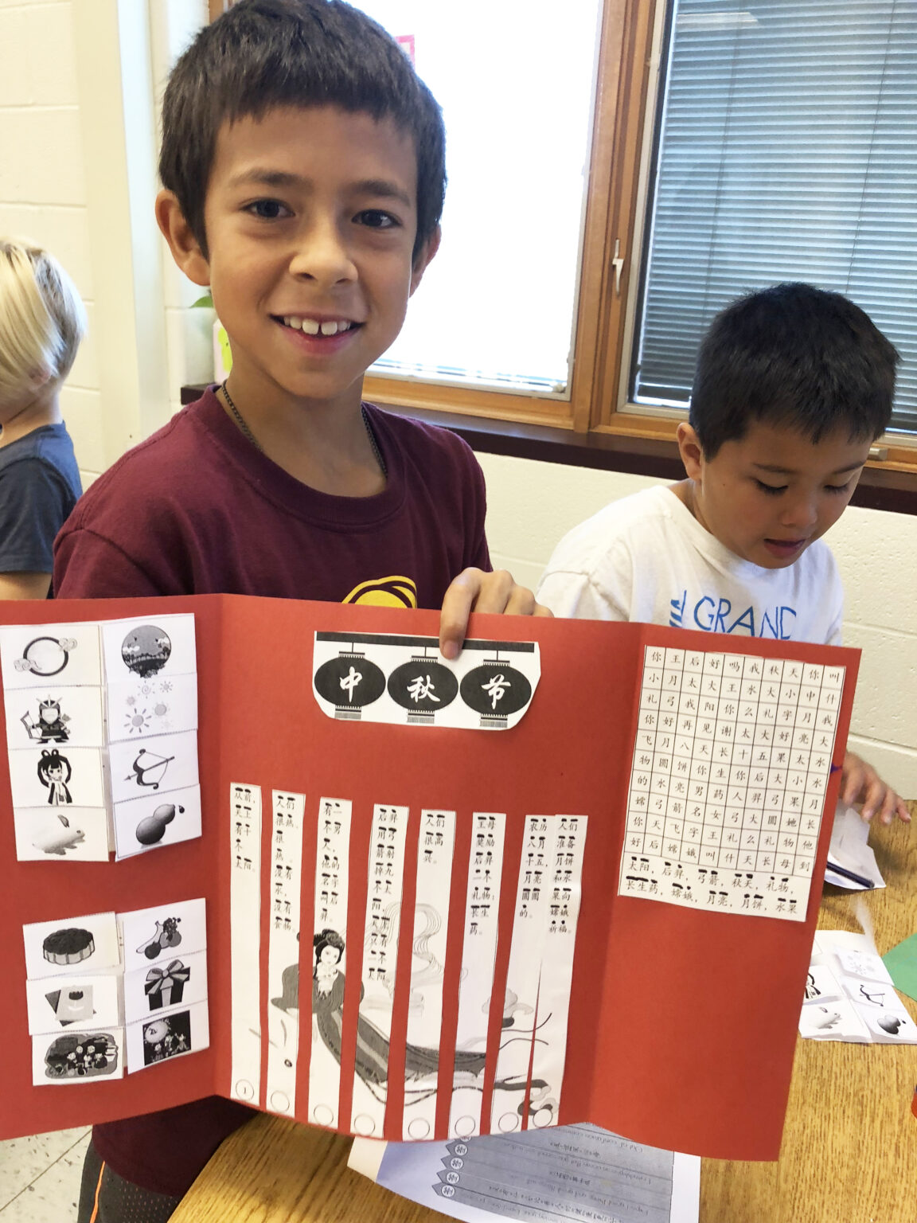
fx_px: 989
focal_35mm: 28
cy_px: 612
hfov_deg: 49.7
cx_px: 458
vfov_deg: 63.4
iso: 40
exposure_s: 1/17
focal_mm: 3.99
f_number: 1.8
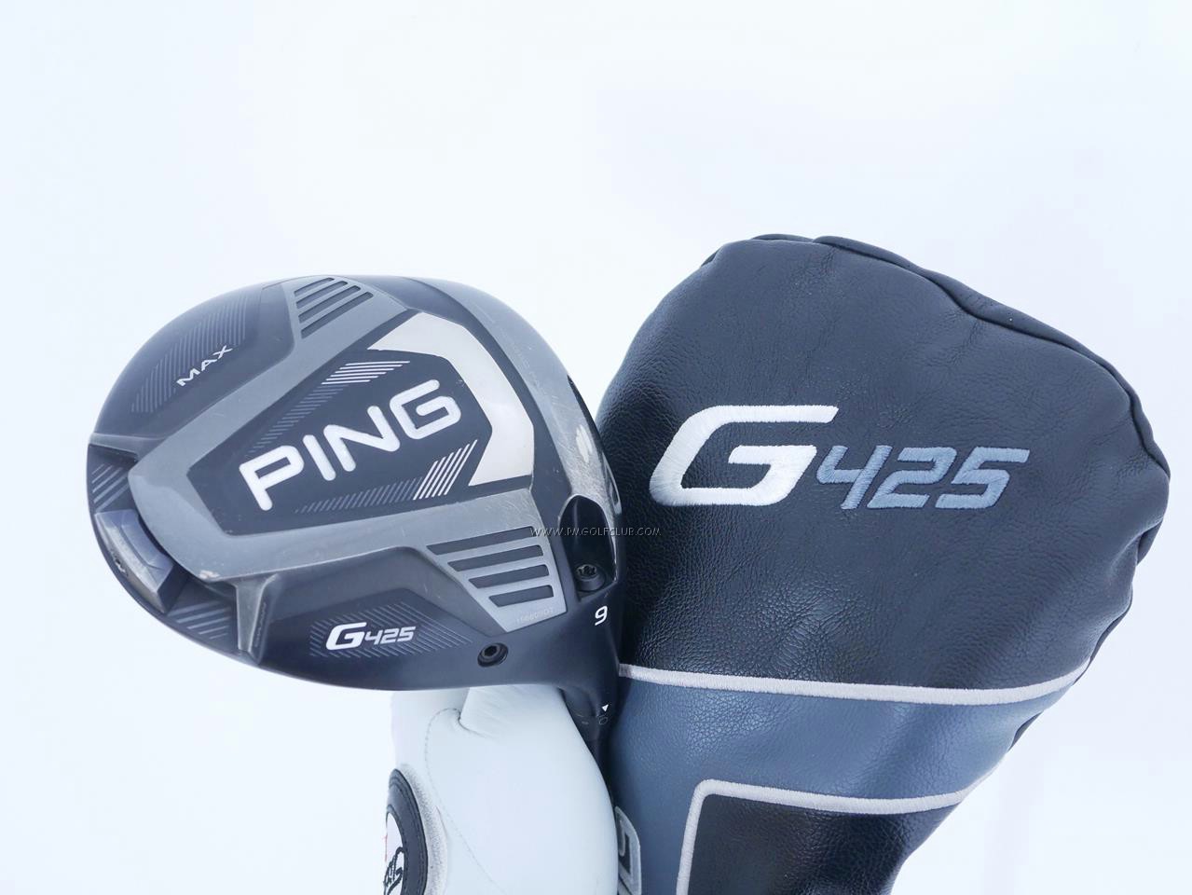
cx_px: 596
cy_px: 448
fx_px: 1722
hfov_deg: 38.2
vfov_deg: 29.1
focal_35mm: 50
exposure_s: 1/40
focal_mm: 25
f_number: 4.5
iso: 1600
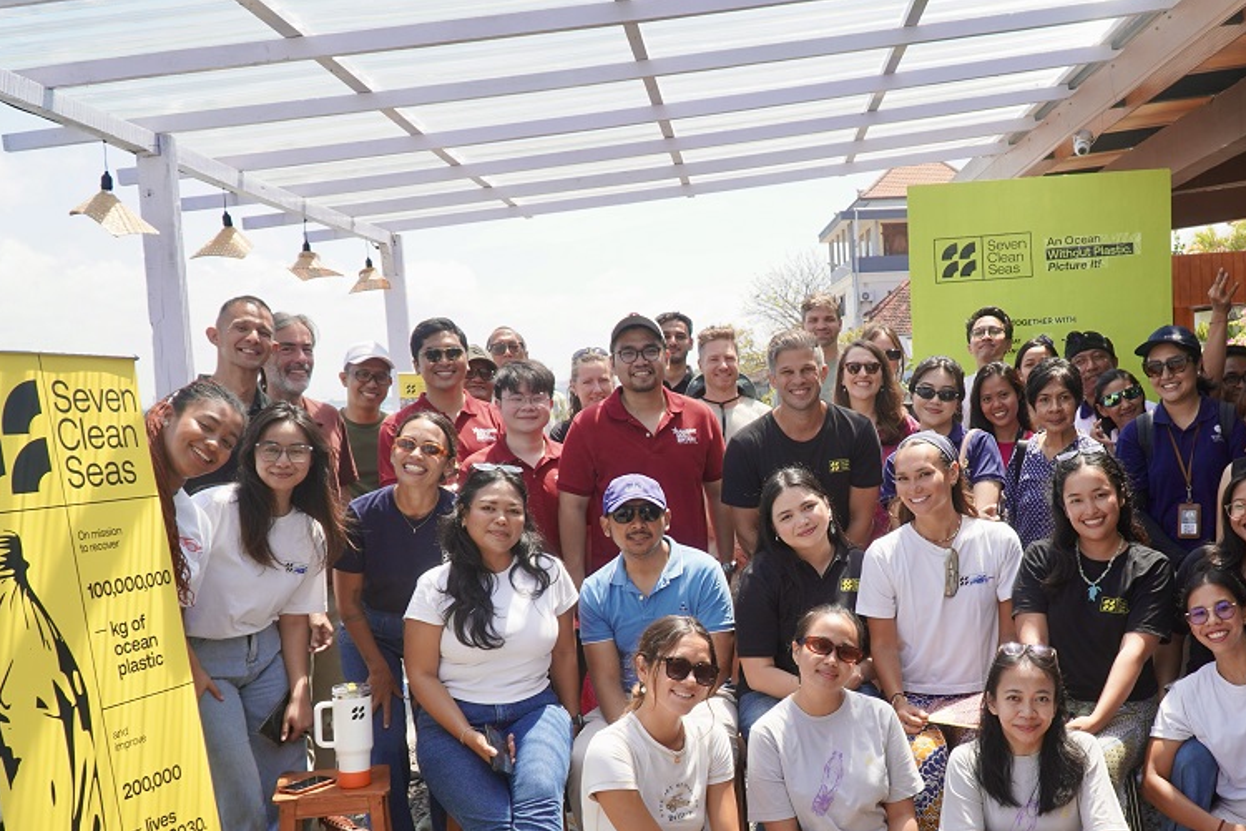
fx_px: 1246
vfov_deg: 36.7
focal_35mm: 36
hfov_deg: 52.5
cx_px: 792
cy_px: 520
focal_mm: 18
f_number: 4.5
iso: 100
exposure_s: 1/400
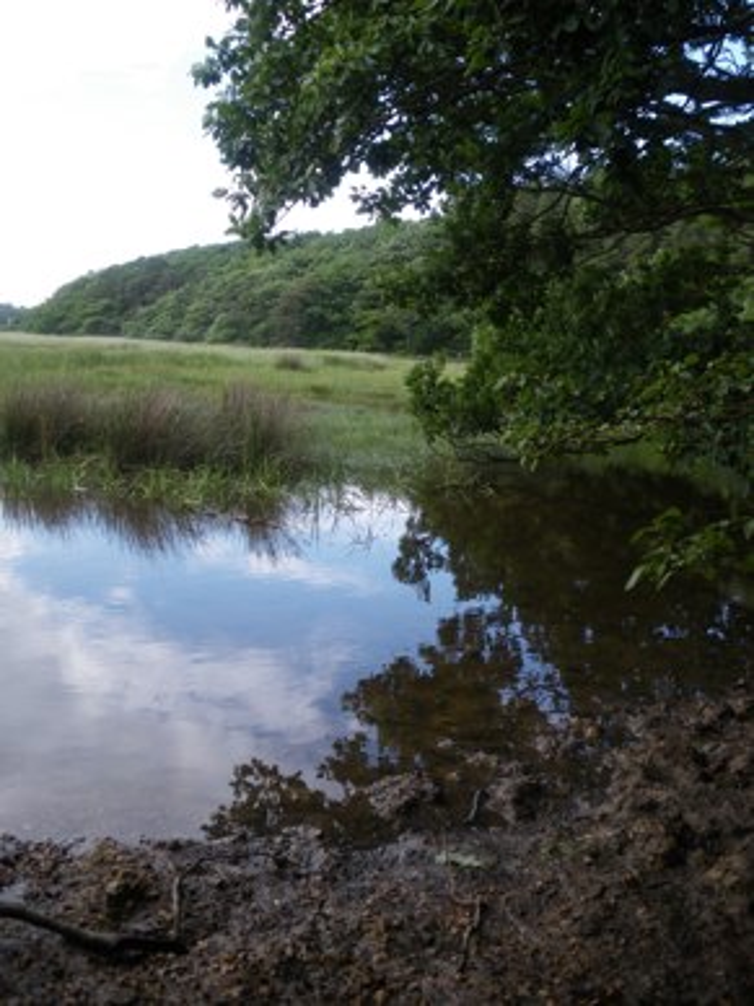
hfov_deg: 39.7
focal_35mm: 36
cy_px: 503
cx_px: 377
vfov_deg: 51.4
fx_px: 1046
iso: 64
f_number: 3.5
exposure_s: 1/100
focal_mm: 6.3
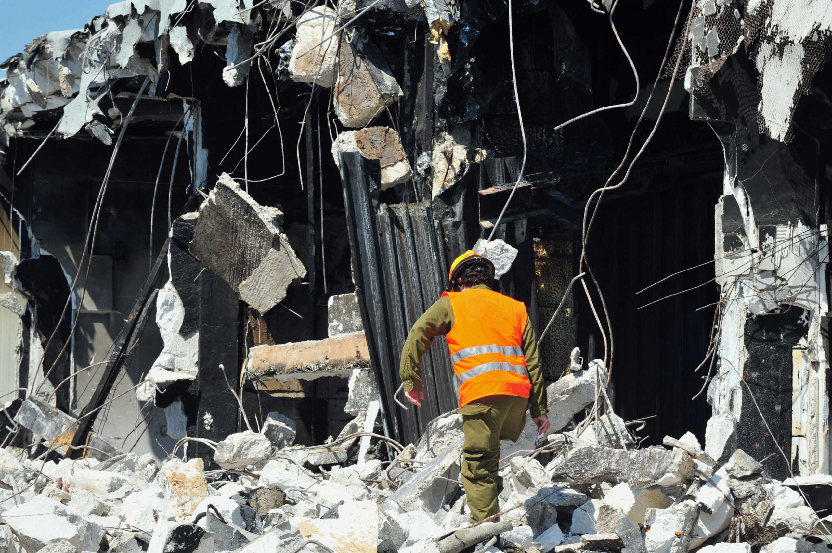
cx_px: 416
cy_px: 276
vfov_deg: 6.9
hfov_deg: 10.3
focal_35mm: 200
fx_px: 4619
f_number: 13
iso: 800
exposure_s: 1/640
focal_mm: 200
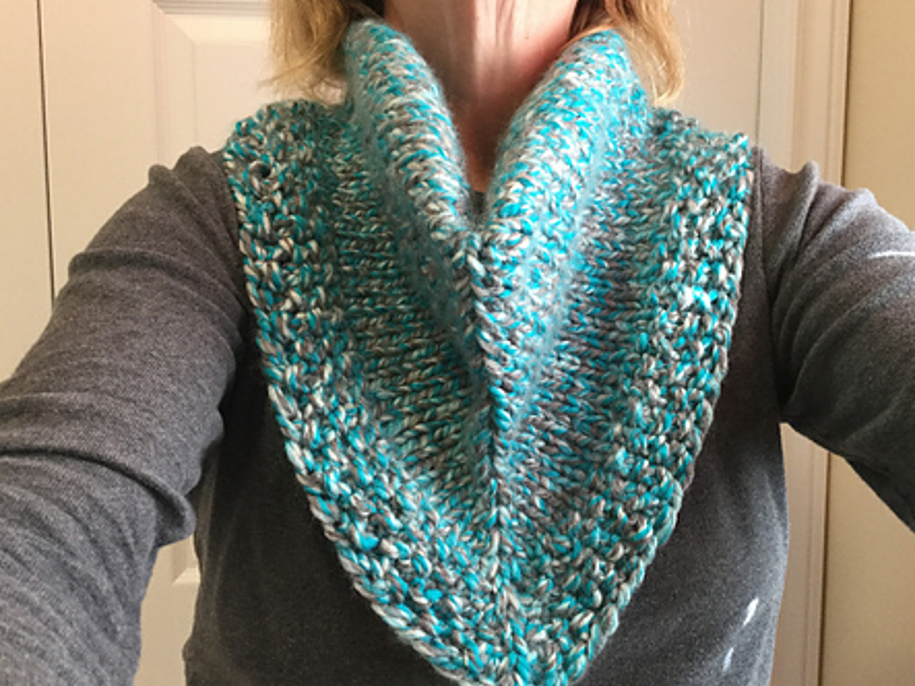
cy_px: 369
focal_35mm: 35
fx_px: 925
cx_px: 483
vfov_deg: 40.7
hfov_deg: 52.6
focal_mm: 3.3
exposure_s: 1/30
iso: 125
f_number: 2.4
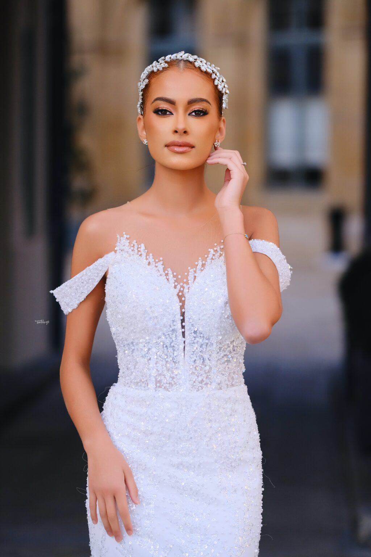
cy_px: 278
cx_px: 186
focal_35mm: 135
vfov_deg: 15.2
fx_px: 2087
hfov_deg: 10.2
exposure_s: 1/3200
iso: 800
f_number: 2
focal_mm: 90
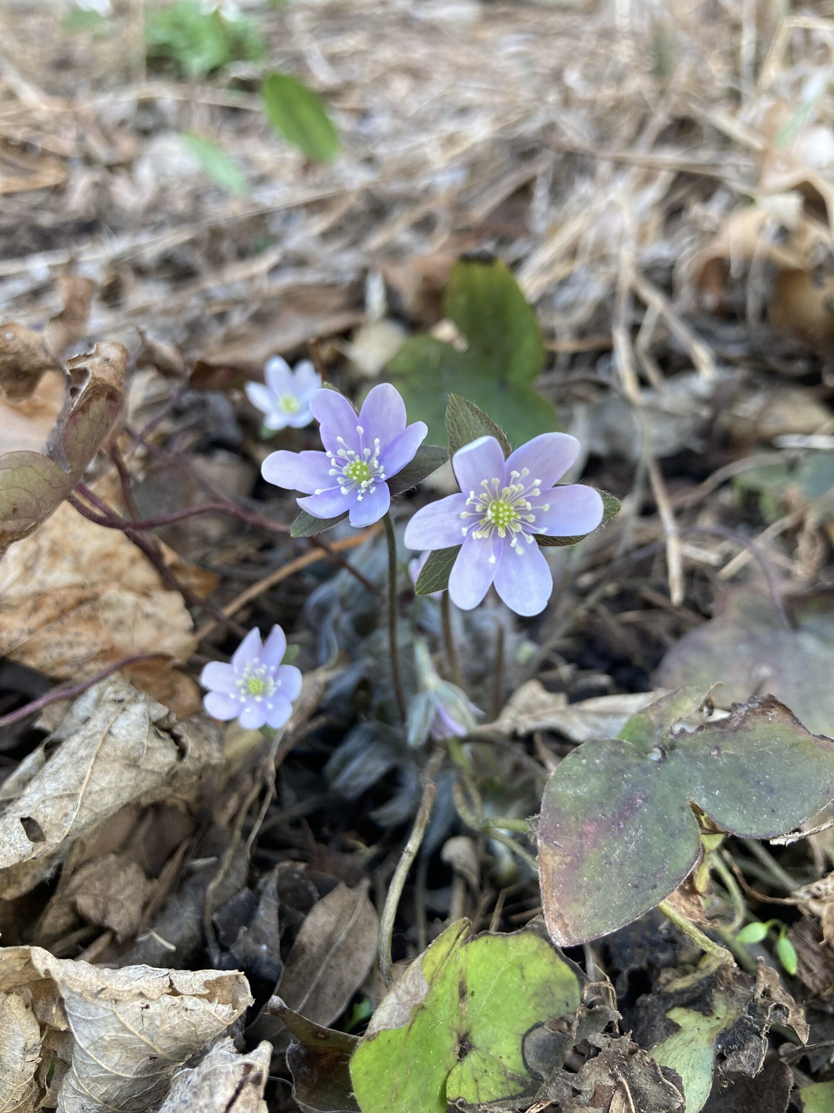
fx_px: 899
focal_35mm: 28
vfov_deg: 63.4
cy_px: 556
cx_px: 417
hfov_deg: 49.7
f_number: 1.8
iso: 50
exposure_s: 1/121
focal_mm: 3.99
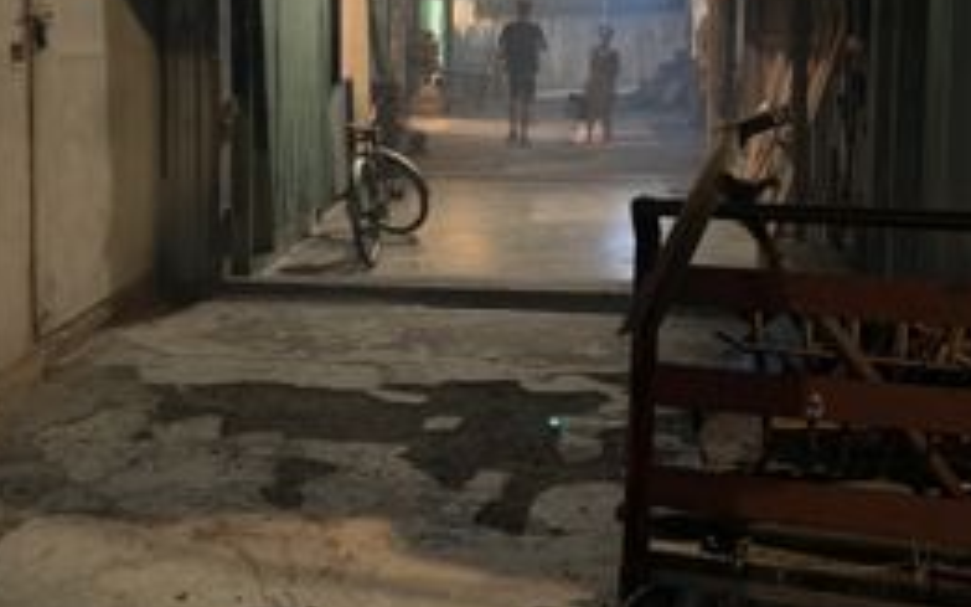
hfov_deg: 44.3
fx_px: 1191
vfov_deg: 28.0
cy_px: 119
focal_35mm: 45
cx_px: 528
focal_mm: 4.25
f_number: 1.8
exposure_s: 1/30
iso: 500
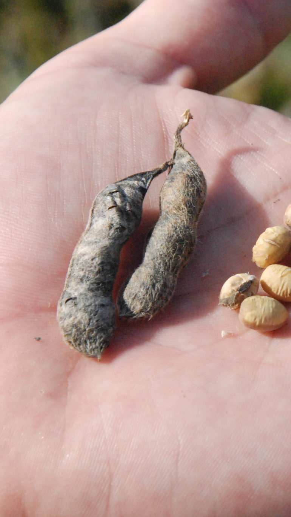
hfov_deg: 5.6
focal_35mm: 217
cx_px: 309
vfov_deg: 9.9
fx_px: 2978
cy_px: 259
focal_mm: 92
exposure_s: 1/2500
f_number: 13
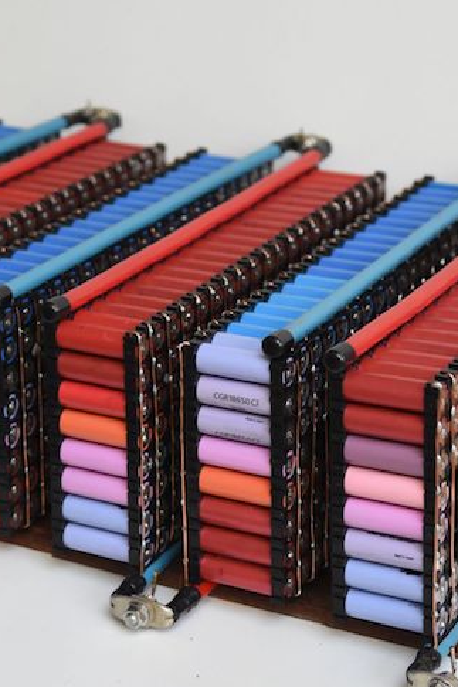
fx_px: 1795
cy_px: 329
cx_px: 121
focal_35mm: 94
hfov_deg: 14.5
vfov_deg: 21.7
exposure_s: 1/640
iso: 2000
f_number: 2.8
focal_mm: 38
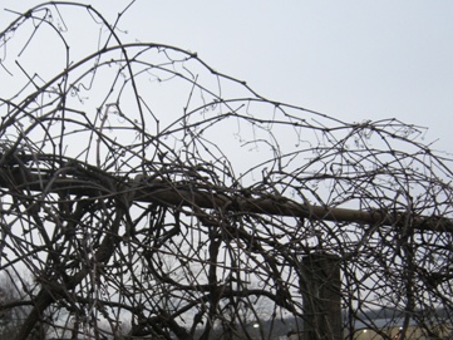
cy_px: 251
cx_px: 215
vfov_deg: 23.4
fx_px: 812
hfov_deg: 31.2
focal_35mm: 62
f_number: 2.7
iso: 161
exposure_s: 1/63.7
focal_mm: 7.5
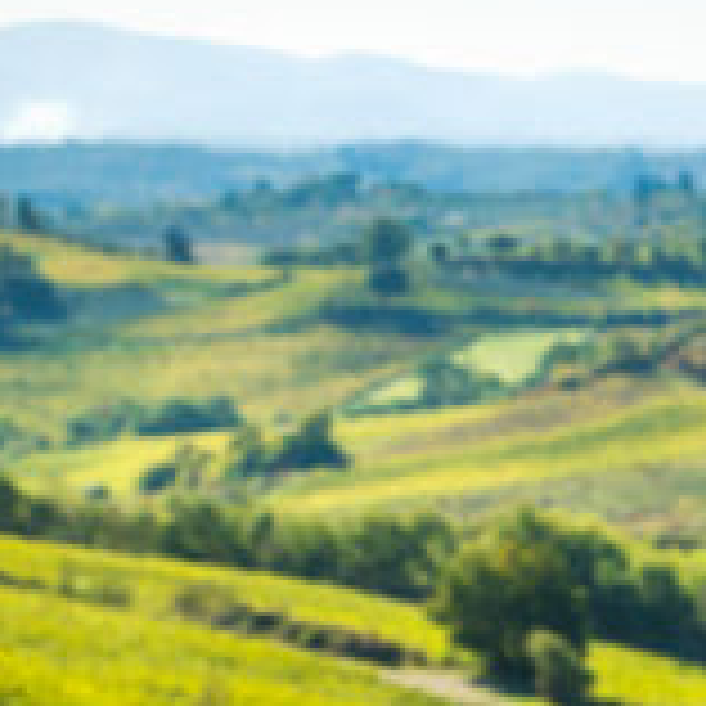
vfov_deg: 7.6
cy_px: 272
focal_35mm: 229
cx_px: 1864
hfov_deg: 7.1
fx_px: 5284
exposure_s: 1/640
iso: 100
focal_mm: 50
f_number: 6.3
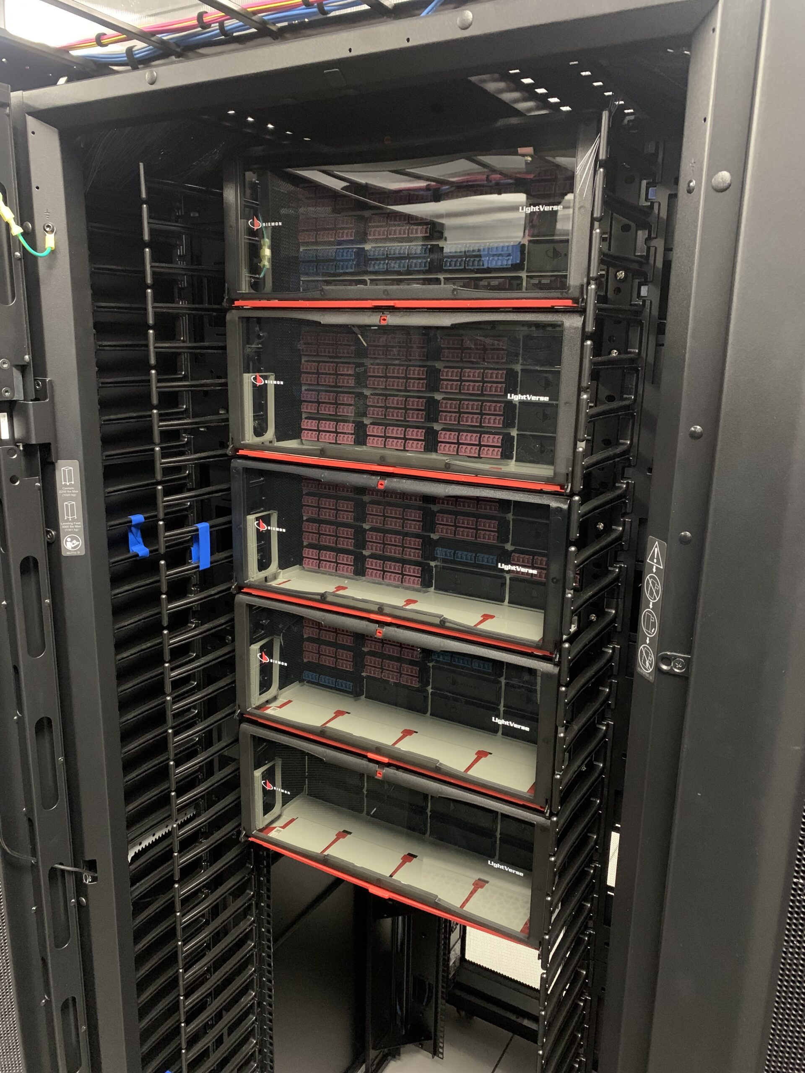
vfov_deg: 67.3
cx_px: 402
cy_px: 536
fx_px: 806
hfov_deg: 53.1
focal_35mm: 26
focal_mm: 4.25
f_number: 1.8
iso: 640
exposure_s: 1/24
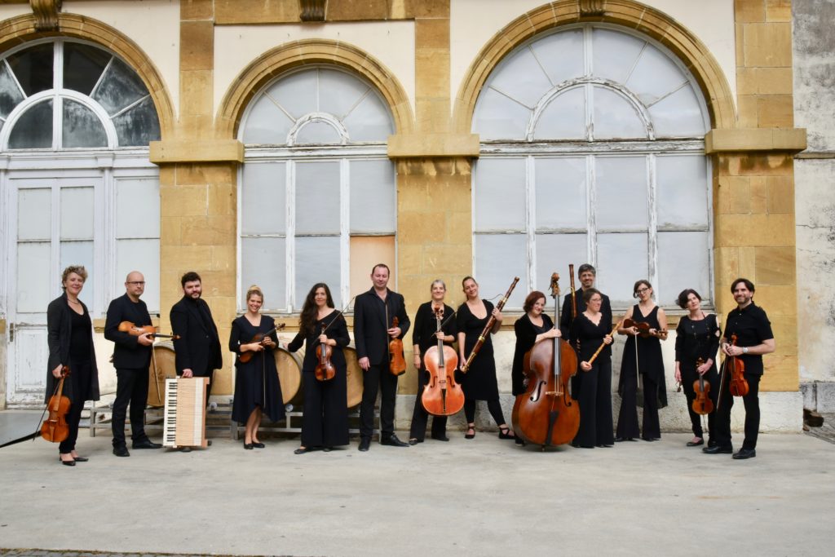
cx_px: 418
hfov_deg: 55.8
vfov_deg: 38.9
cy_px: 278
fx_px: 789
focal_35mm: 34
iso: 640
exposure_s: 1/125
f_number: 22
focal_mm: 34
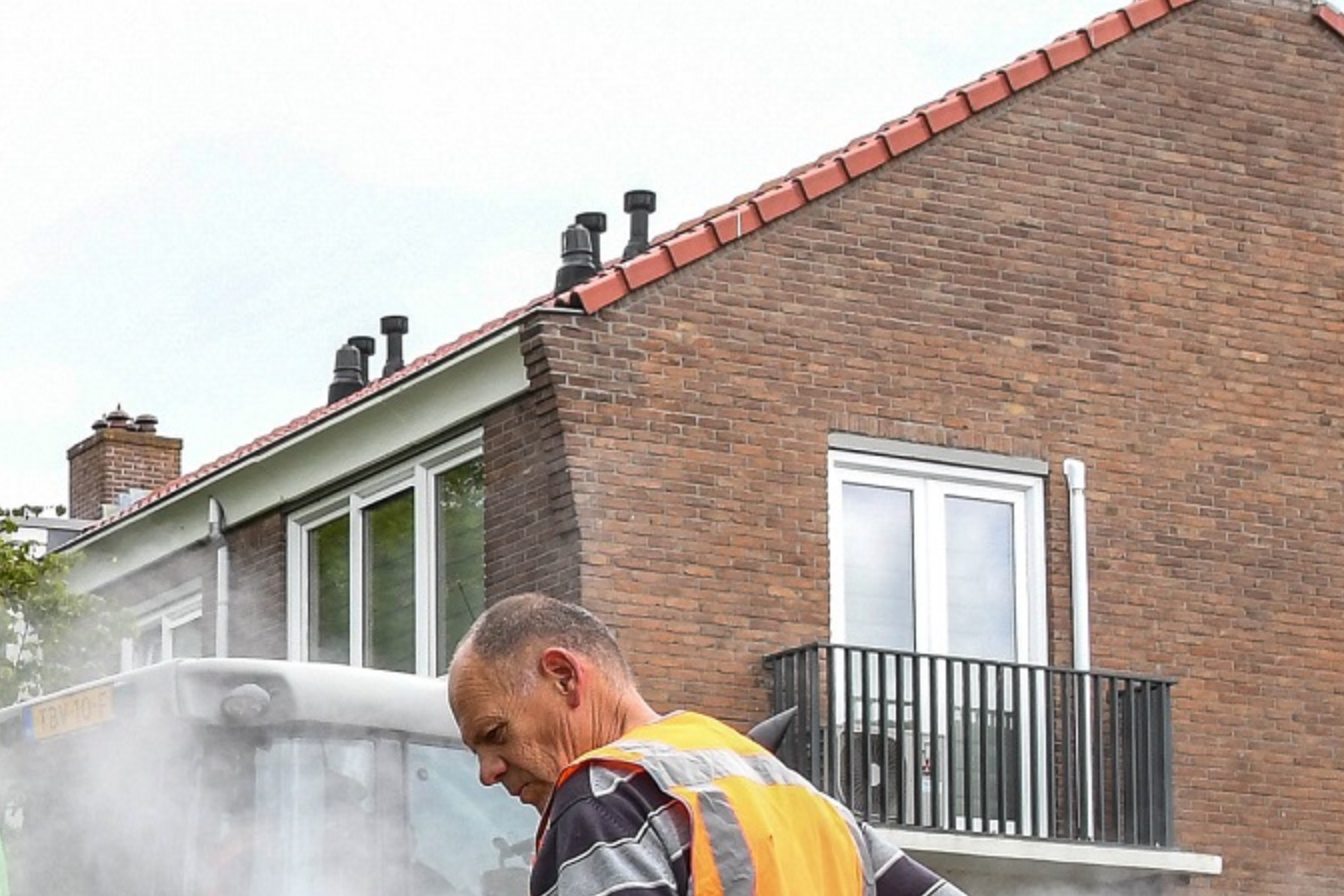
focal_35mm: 87
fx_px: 3248
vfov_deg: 15.2
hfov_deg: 21.4
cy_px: 1040
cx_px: -339
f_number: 8
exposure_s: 1/250
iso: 400
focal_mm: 17
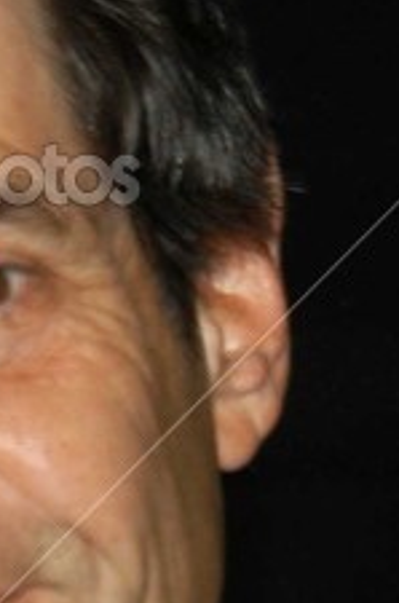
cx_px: -107
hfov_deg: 3.1
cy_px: 712
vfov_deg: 4.6
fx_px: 7420
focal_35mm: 444
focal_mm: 65
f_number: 6.3
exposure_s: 1/180
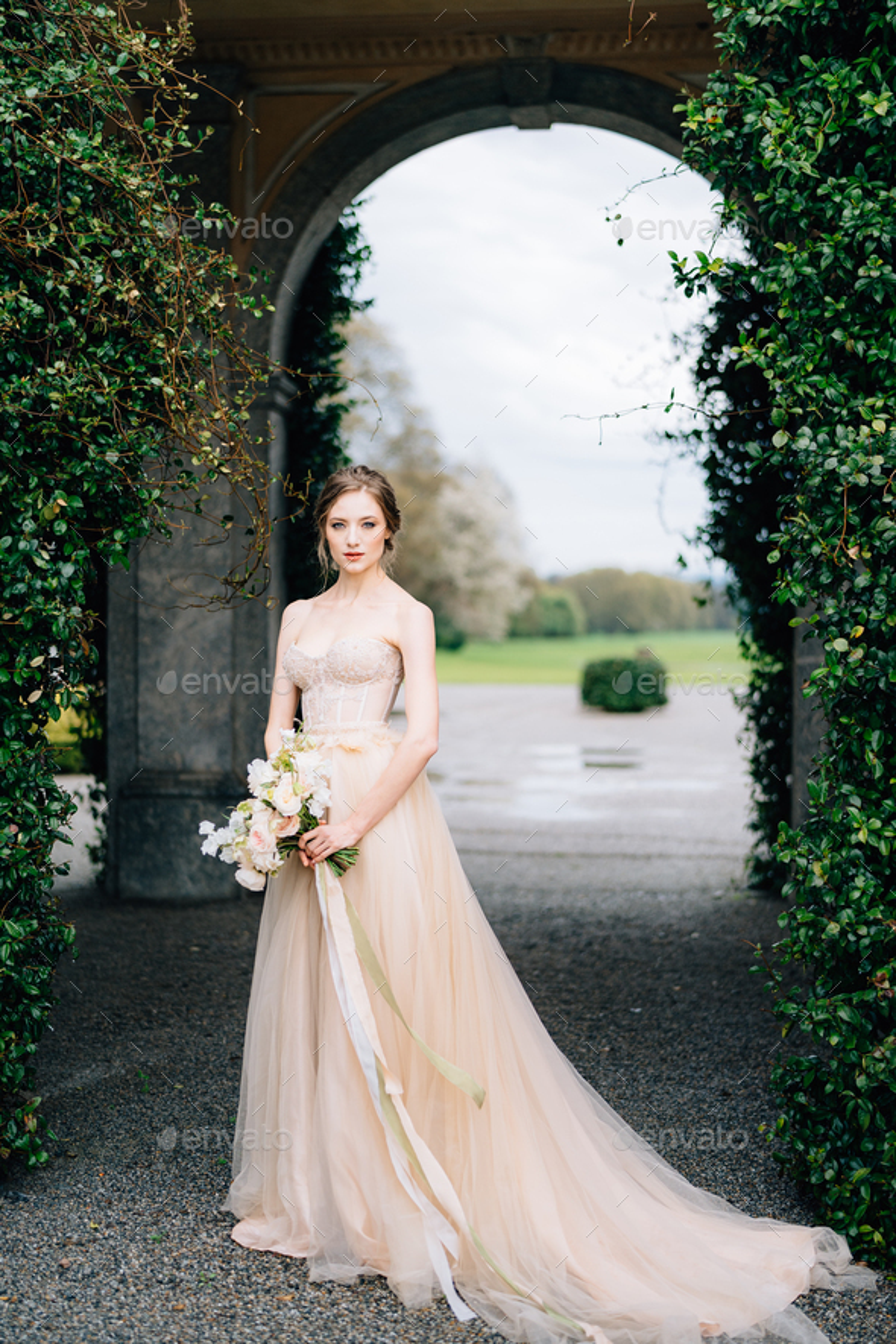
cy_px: 672
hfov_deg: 27.0
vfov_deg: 39.6
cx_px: 448
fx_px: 1867
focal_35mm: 50
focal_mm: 50
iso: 200
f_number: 1.4
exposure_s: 1/3200
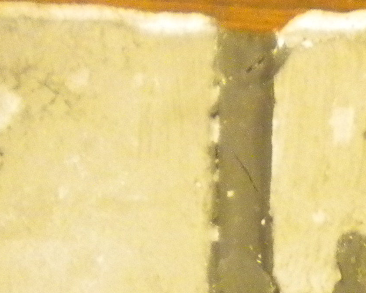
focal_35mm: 148
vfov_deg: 9.8
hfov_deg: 12.5
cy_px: 558
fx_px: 1604
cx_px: 527
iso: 800
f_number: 3.1
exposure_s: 1/27.4
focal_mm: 6.3
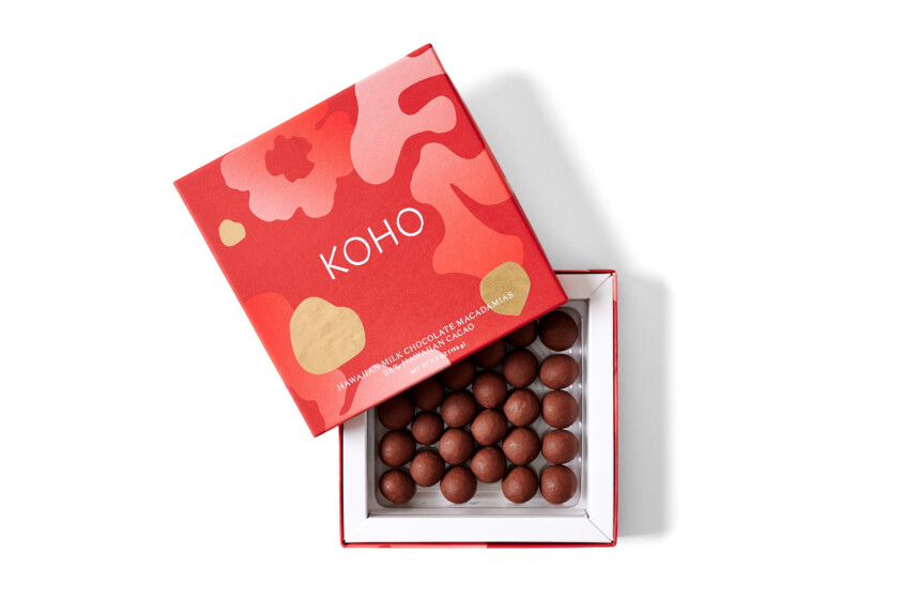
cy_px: 327
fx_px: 1551
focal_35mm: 62
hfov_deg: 32.4
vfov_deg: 21.9
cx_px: 454
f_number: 5
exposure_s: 1/125
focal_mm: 51
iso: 500
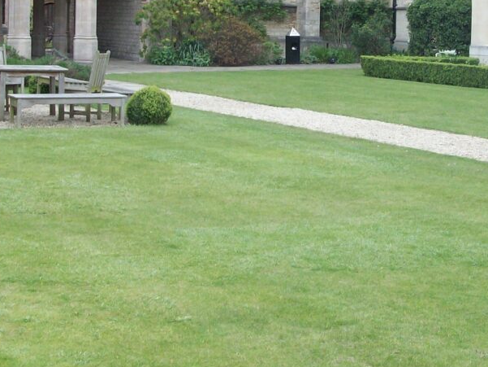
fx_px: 1170
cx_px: 298
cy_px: 37
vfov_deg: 17.5
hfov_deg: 23.5
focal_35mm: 83
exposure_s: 1/199
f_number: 2.8
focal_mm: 5.7
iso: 64
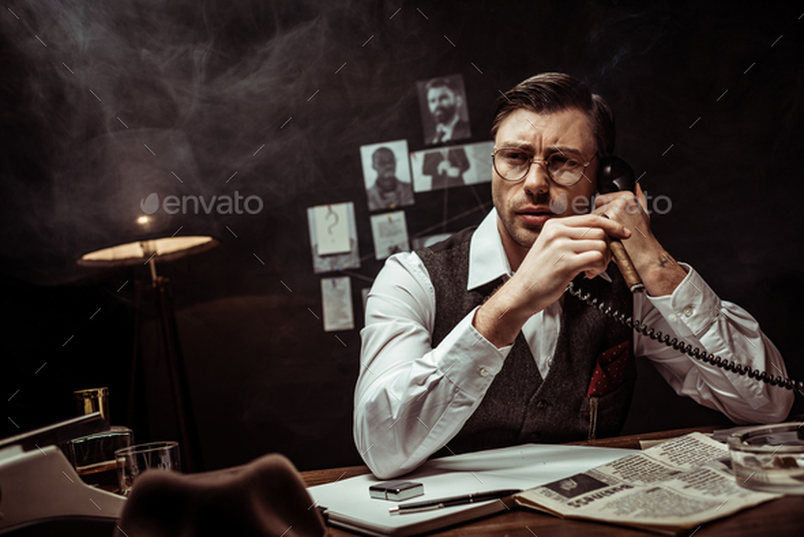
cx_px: 402
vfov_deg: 37.9
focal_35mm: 35
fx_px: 782
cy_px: 268
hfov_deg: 54.4
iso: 200
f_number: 3.5
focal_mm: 35
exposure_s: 1/160
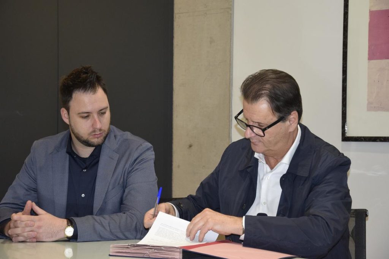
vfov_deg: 14.7
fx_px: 1005
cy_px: 130
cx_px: 194
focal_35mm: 93
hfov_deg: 21.9
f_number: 5.3
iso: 1250
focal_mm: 62
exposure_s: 1/60
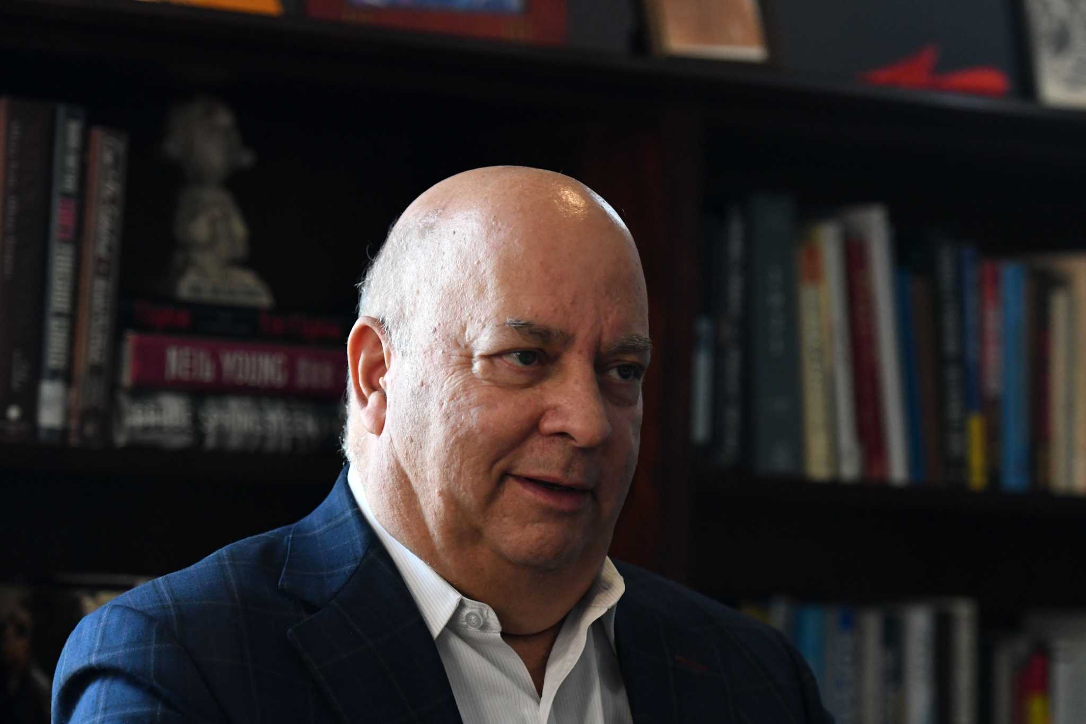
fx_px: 4977
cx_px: 543
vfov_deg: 8.3
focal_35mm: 165
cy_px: 362
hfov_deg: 12.5
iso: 3200
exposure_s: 1/1000
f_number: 2.8
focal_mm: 110
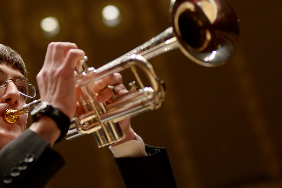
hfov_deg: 14.4
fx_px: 1105
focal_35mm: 141
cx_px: 39
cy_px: 117
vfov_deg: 9.7
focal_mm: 80
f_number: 3.5
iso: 1250
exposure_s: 1/800
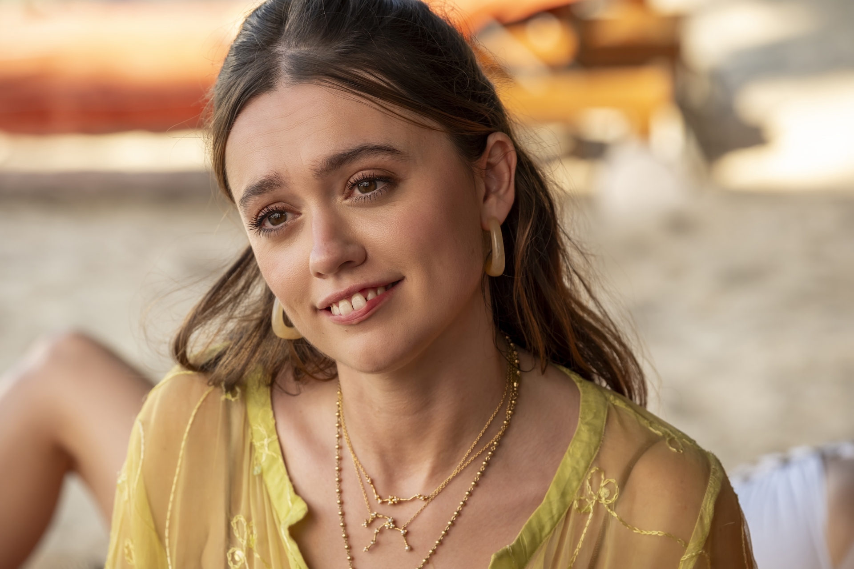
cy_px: 284
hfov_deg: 9.8
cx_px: 427
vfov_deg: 6.5
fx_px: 4981
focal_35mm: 210
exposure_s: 1/500
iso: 250
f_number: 5
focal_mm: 140
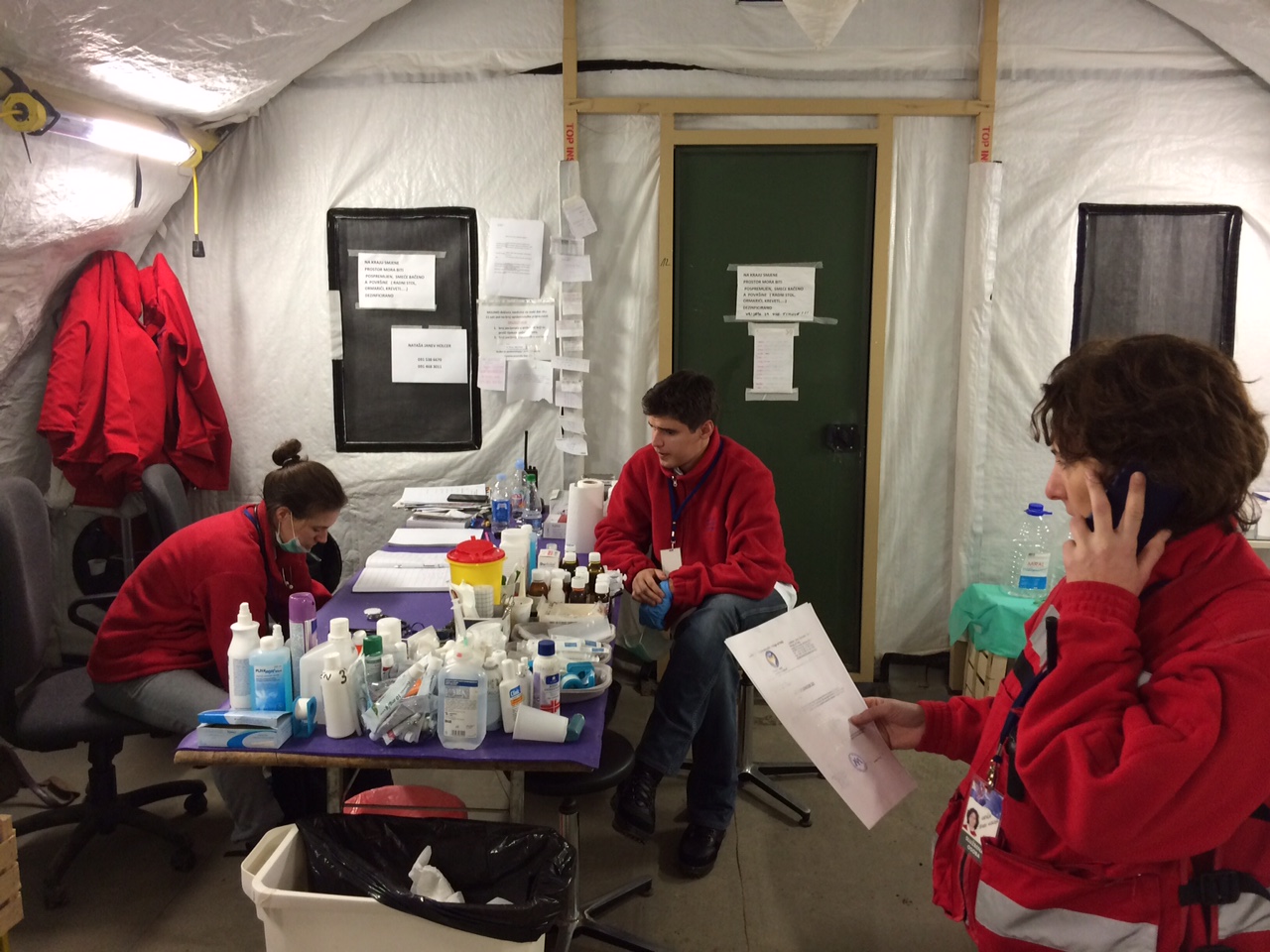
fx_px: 1064
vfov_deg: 48.2
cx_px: 635
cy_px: 476
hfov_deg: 61.7
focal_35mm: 29
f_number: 2.2
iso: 80
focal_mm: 4.15
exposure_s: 1/30
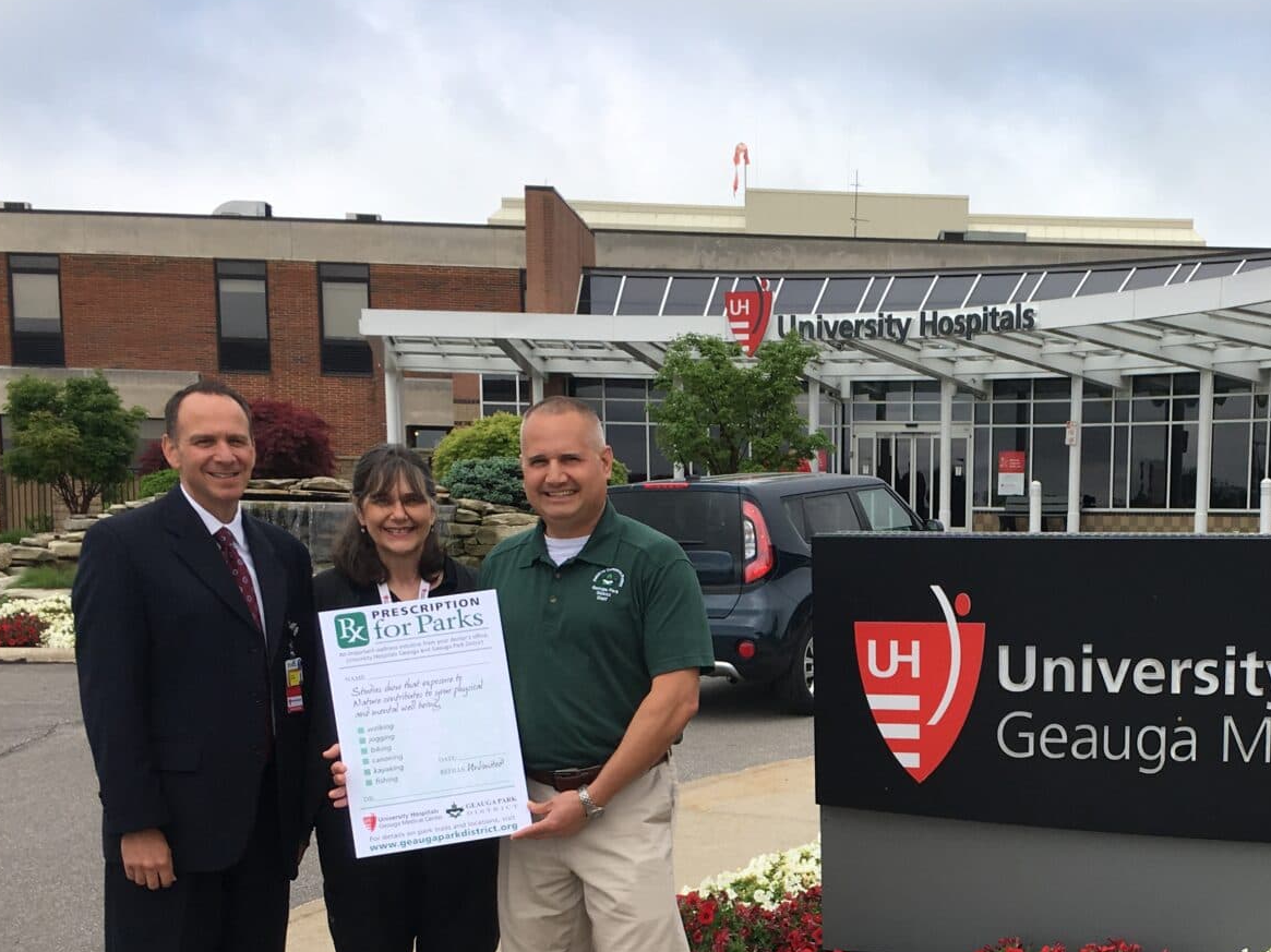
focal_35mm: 51
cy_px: 822
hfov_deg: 36.5
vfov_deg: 27.7
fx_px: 1872
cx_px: 981
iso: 25
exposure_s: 1/1166
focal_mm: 4.15
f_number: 2.2
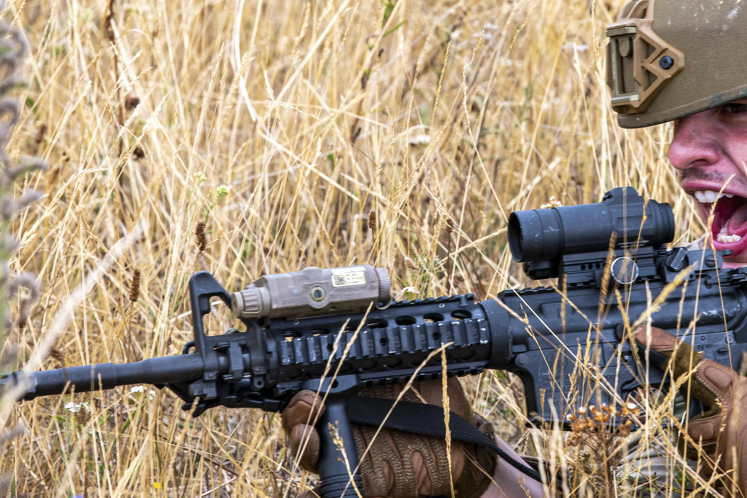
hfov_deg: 6.8
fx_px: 6287
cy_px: 133
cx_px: 507
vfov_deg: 4.5
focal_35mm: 303
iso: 200
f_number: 10
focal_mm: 200
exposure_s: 1/100
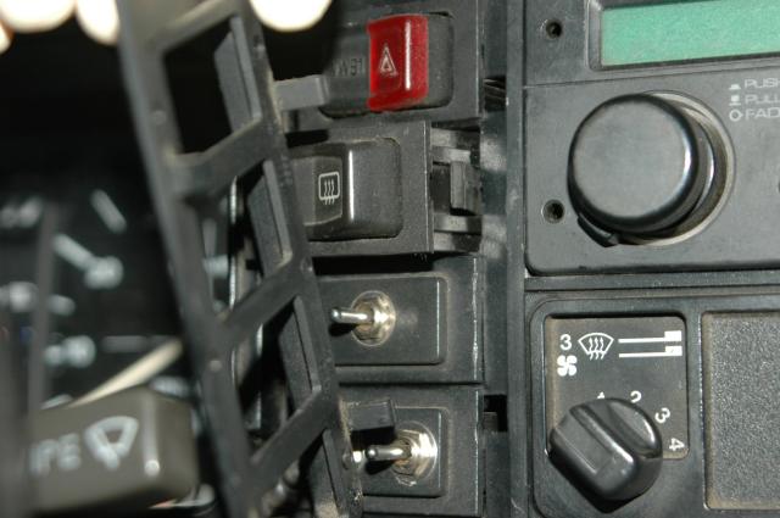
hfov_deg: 20.9
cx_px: 390
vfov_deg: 14.0
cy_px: 259
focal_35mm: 98
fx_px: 2110
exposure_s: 1/250
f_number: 4.8
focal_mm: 65
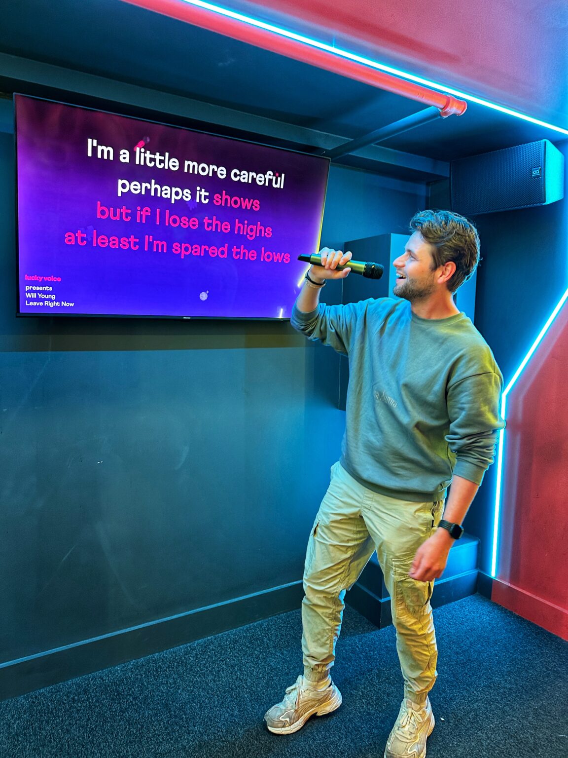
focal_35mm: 24
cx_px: 284
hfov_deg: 56.8
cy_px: 379
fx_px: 525
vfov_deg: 71.6
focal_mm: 6.86
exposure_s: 1/44
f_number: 1.78
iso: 320
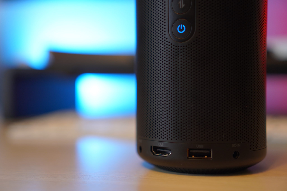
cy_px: 96
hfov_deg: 37.9
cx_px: 144
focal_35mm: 52
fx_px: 418
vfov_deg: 25.7
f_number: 1.8
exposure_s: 1/60
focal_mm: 35
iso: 250
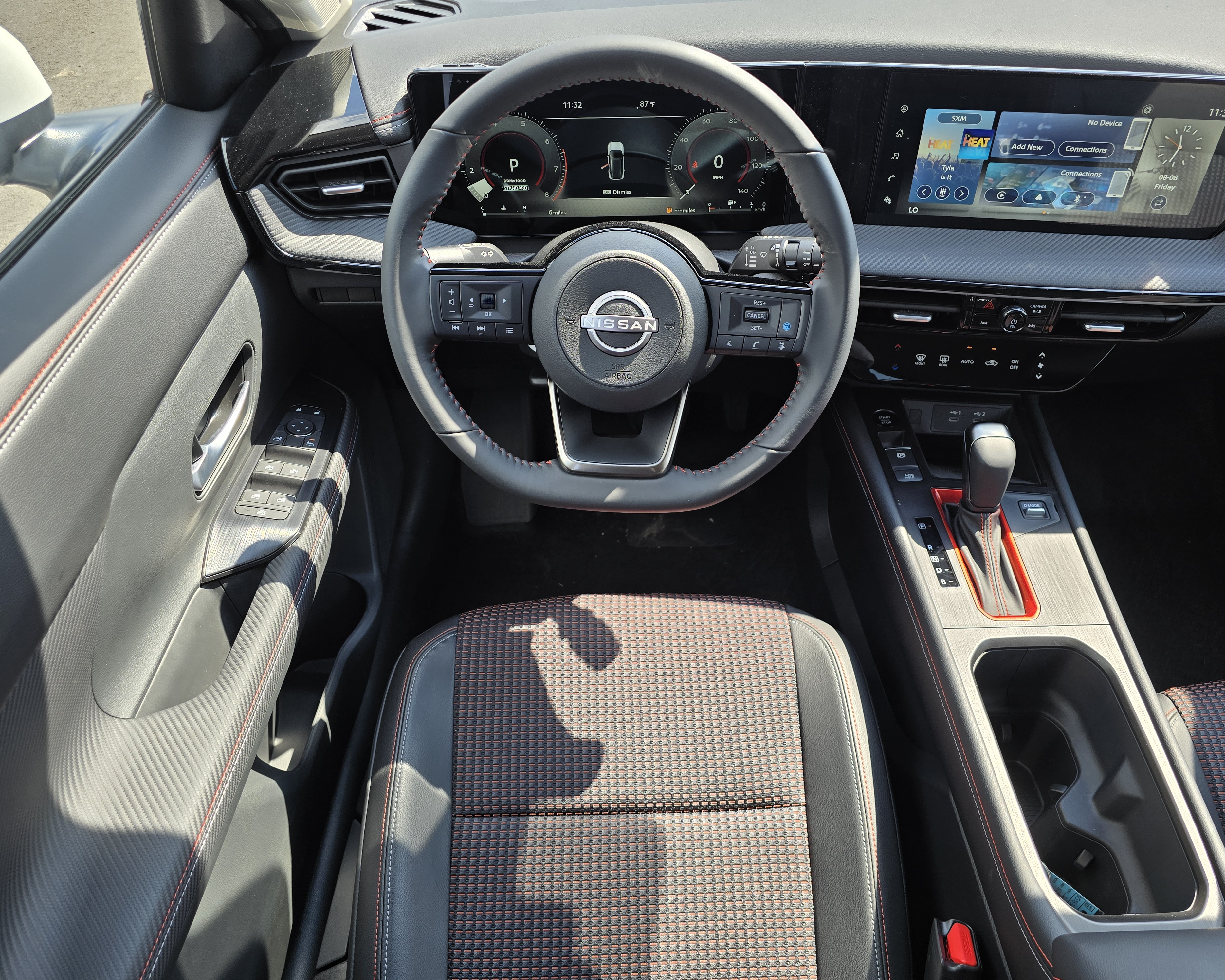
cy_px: 489
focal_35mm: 24
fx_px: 870
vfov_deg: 58.8
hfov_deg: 70.2
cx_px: 645
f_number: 1.7
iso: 16
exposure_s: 1/180
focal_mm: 6.3
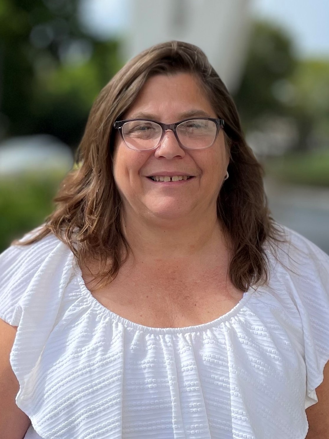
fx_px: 329
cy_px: 220
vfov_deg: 67.3
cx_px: 164
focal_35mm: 26
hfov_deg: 53.1
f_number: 1.6
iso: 50
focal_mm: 4.2
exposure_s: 1/3509
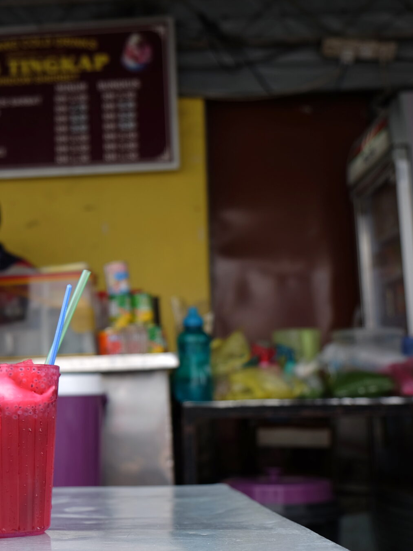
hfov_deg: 27.9
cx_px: 78
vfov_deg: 37.5
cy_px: 278
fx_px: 811
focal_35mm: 51
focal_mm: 23.3
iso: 100
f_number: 3.6
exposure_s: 1/125
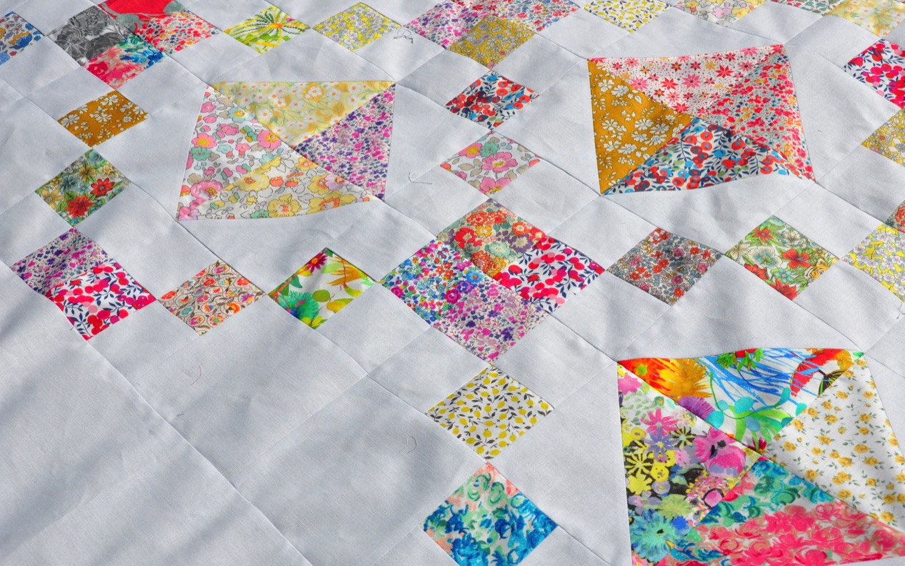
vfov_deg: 27.4
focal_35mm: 47
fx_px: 1159
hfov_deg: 42.6
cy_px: 318
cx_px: 484
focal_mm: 26
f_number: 11
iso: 200
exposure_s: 1/500
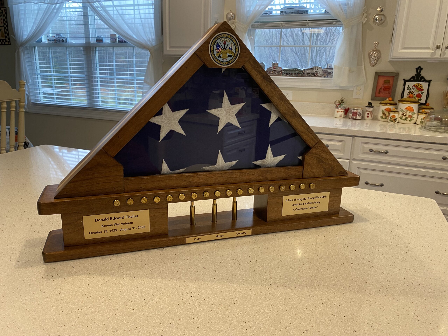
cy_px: 168
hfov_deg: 67.3
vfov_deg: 53.1
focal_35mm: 26
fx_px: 336
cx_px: 224
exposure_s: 1/60
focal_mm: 4.25
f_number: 1.8
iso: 100
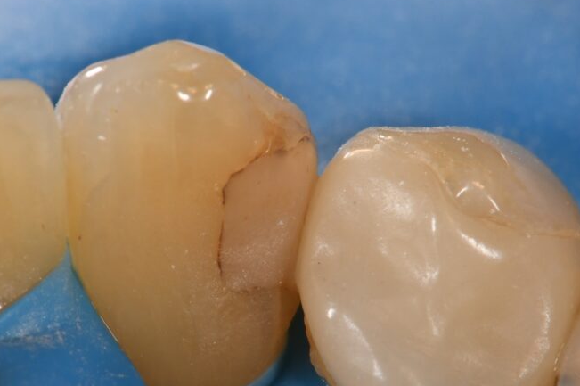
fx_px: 3976
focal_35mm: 247
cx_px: 254
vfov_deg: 5.6
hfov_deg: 8.3
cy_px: 248
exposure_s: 1/160
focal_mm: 105
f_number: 32
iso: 200
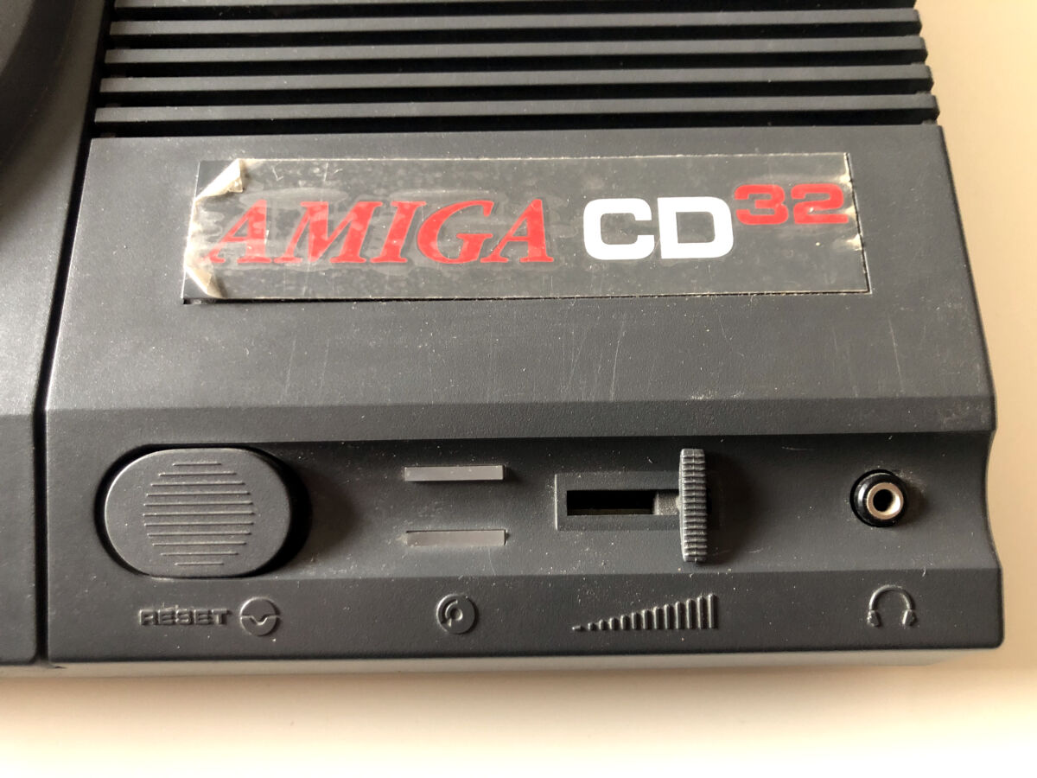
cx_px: 518
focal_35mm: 28
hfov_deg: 63.4
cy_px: 389
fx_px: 839
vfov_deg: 49.7
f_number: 1.8
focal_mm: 3.99
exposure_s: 1/5
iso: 100
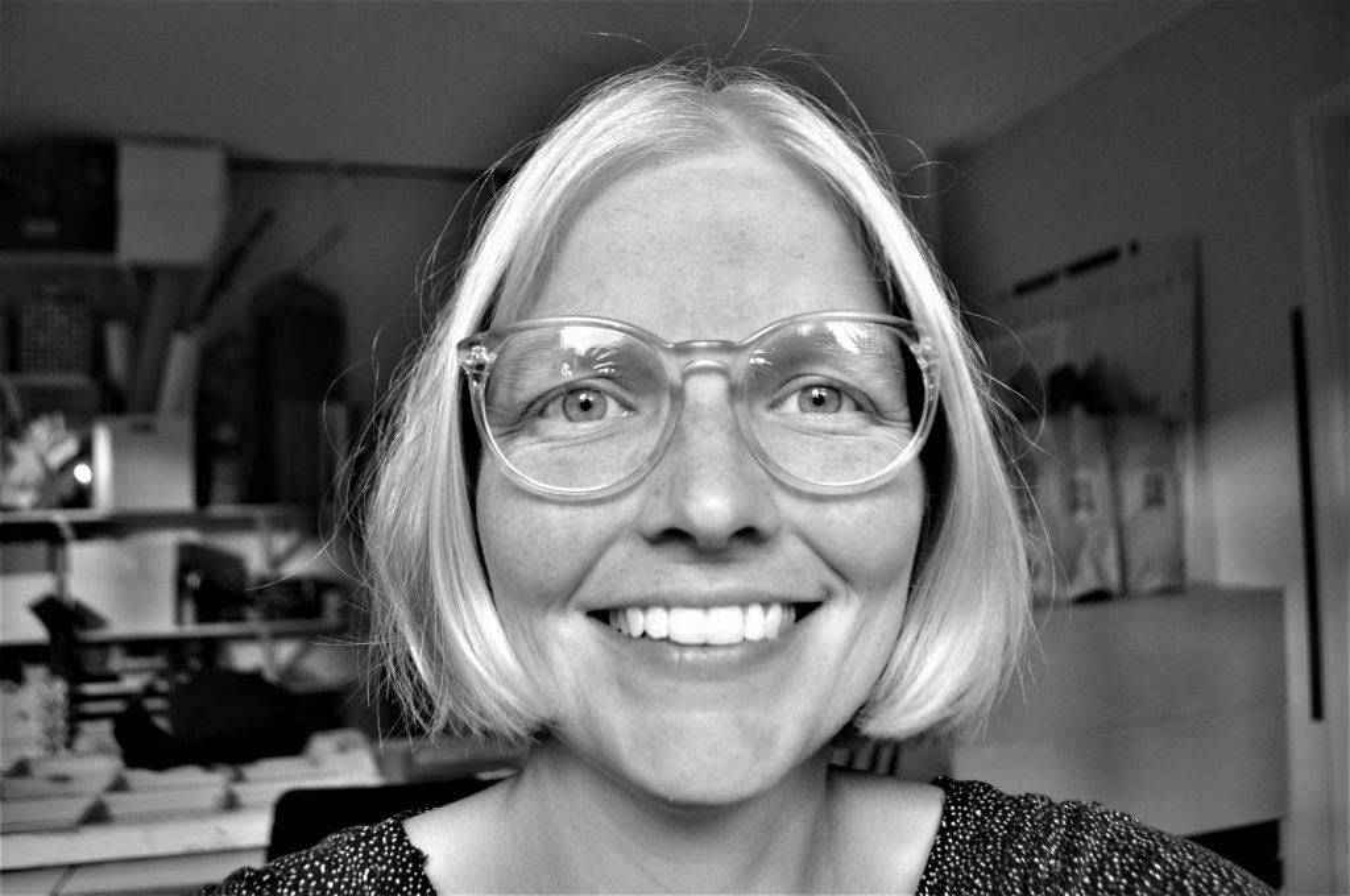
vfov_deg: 47.8
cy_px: 448
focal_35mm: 27
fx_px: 1011
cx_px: 675
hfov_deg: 67.4
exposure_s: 1/60
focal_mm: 18
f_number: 4
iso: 800
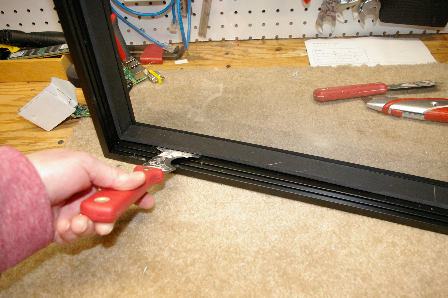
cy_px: 149
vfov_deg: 41.6
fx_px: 392
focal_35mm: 32
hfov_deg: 59.5
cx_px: 224
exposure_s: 1/45
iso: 800
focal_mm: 21
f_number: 5.6
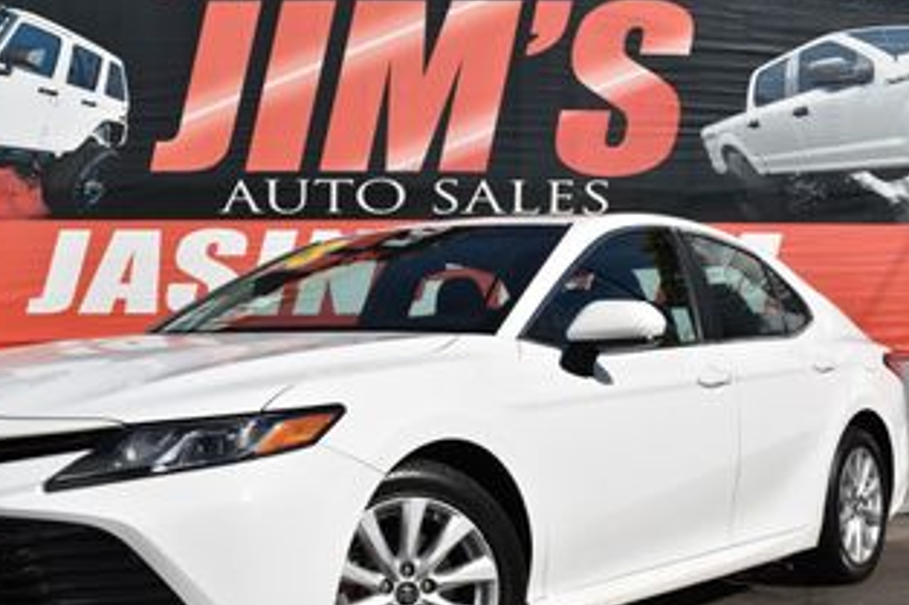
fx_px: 1303
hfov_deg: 38.3
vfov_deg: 26.1
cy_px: 376
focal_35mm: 52
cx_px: 353
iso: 100
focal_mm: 27
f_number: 10
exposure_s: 1/400
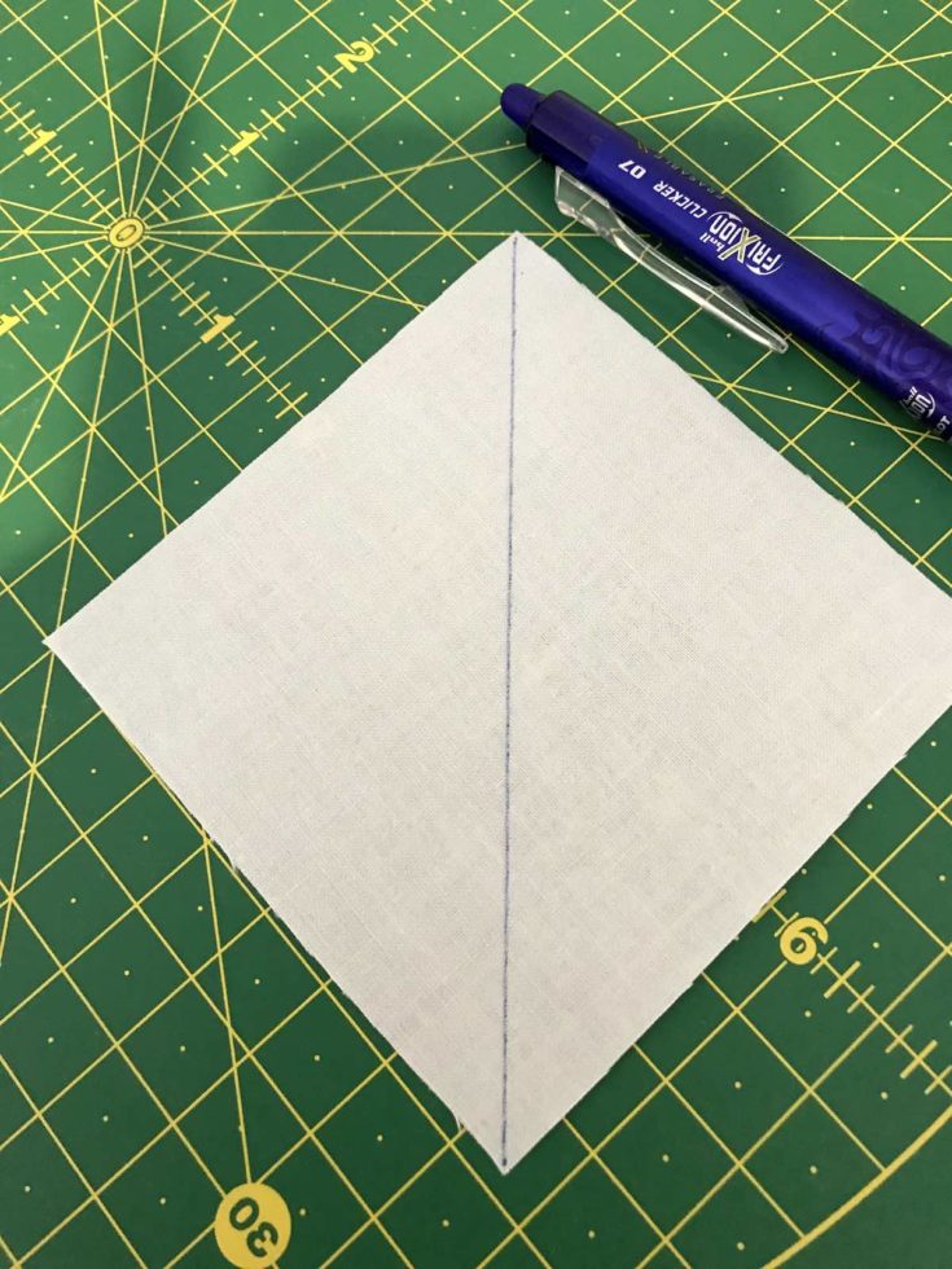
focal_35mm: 28
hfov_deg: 49.7
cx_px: 476
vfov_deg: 63.4
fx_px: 1027
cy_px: 634
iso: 100
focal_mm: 3.99
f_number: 1.8
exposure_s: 1/15
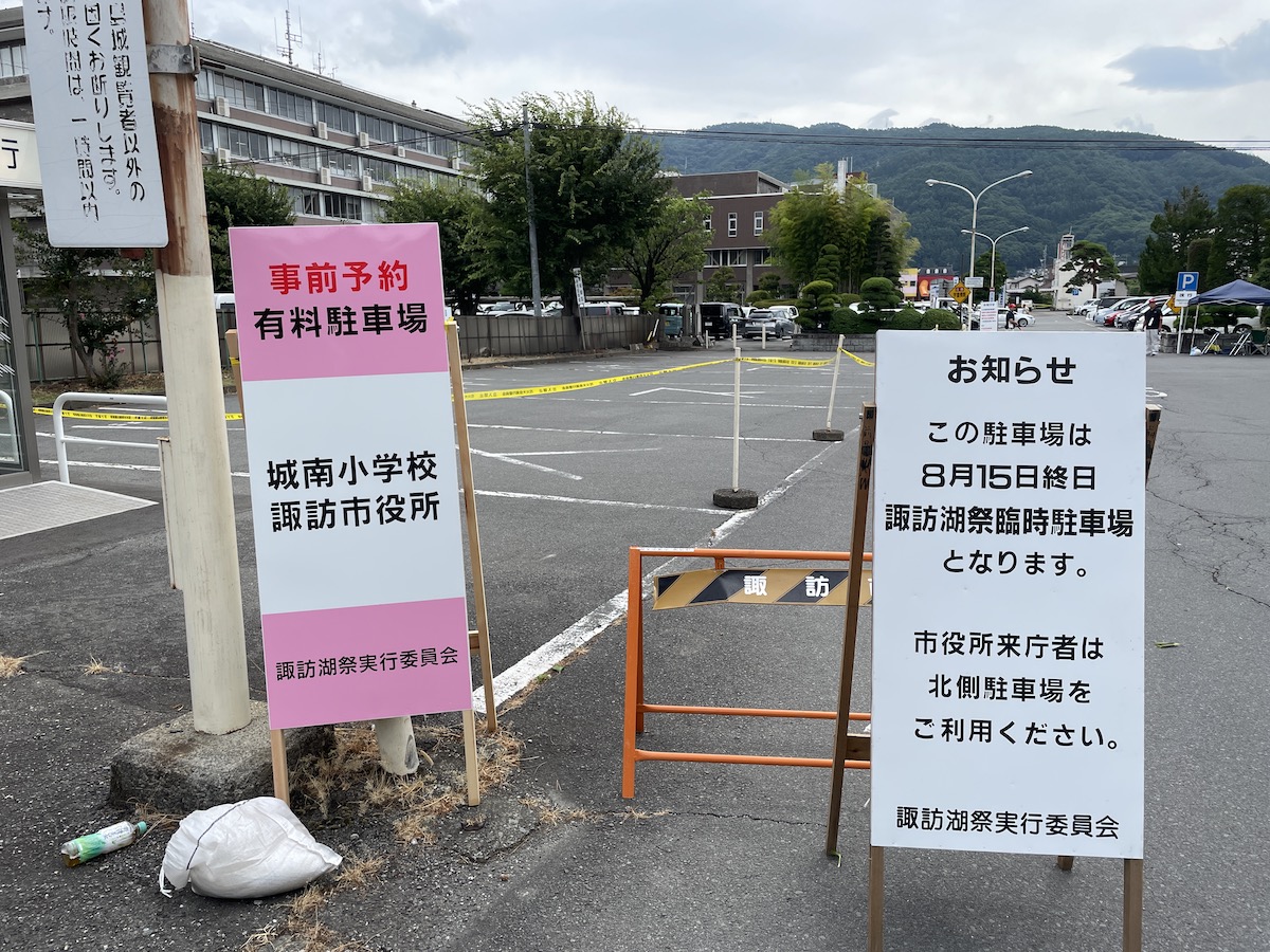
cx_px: 635
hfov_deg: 67.3
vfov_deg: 53.1
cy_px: 476
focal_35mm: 26
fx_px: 954
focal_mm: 4.2
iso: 32
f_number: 1.6
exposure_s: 1/2564
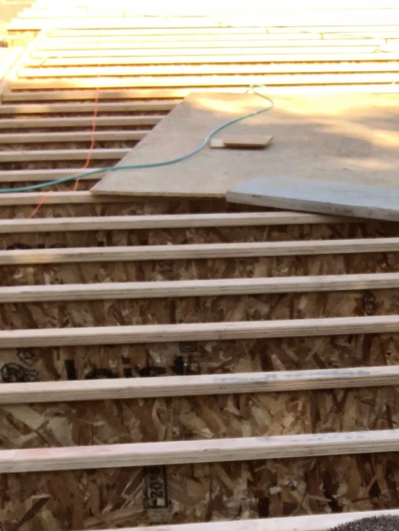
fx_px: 1289
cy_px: 589
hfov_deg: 17.1
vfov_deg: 22.0
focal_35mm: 84
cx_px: 417
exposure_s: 1/120
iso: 40
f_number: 2.2
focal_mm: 2.87
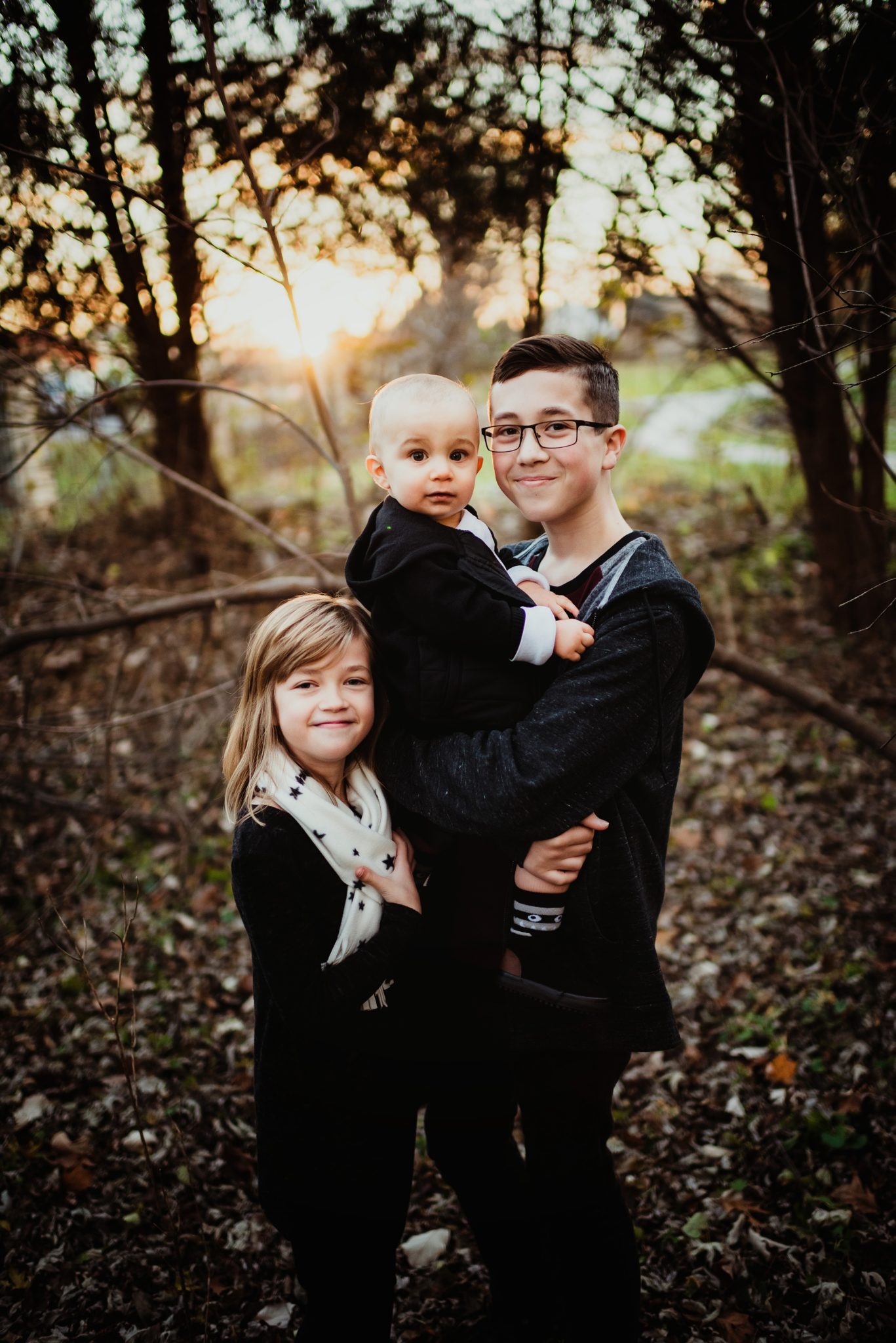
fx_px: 1305
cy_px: 672
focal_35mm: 35
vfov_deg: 54.4
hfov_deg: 37.9
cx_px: 448
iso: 400
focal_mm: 35
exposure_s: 1/400
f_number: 1.4
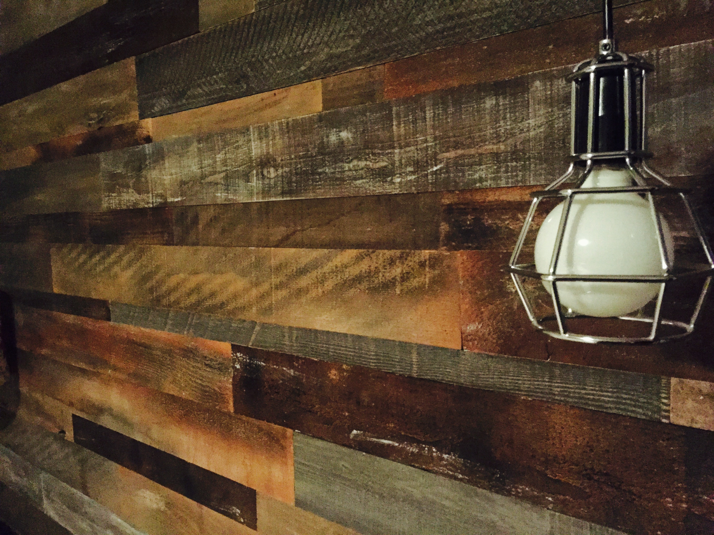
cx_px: 357
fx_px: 598
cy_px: 268
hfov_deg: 61.7
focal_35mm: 29
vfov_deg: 48.2
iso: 1250
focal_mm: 4.15
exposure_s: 1/15
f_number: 2.2
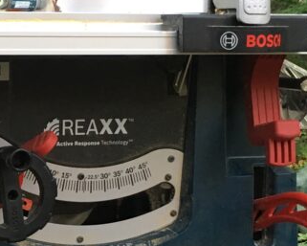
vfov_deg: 12.1
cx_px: 29
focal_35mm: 127
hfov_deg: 15.0
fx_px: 1154
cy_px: 204
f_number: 2.2
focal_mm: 4.15
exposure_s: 1/30
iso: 40
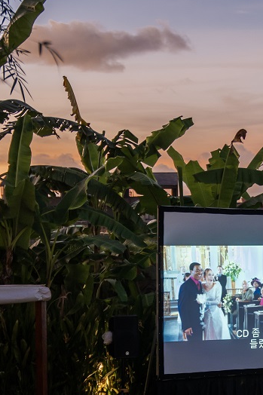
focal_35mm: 106
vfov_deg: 19.2
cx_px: 260
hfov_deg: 12.8
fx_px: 1162
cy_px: 289
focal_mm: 37
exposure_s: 1/40
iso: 800
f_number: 2.8
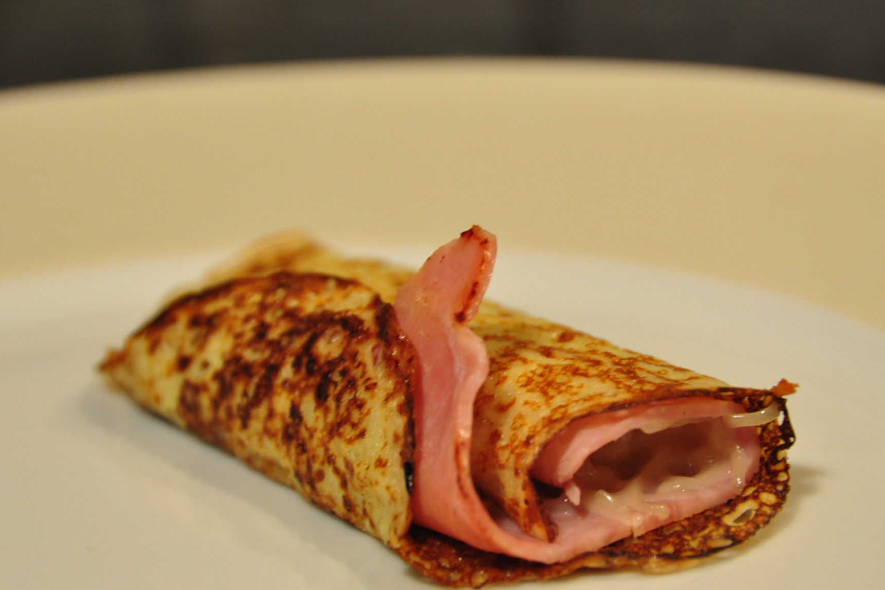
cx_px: 493
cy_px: 337
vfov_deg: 8.3
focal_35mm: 165
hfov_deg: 12.5
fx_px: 4045
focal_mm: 95
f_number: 6.3
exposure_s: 1/20
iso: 800
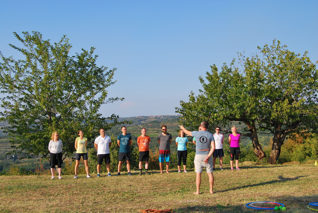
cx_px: 159
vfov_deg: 32.0
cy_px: 106
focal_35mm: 42
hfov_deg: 46.4
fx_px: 371
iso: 100
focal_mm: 28
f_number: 7.1
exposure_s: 1/200
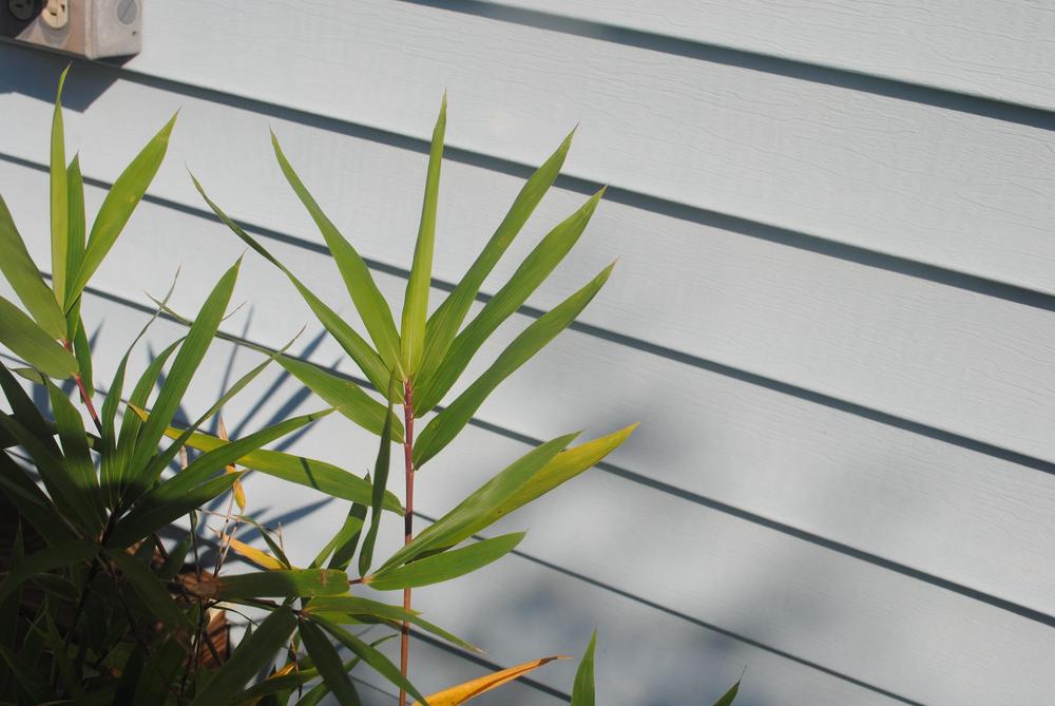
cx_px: 528
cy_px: 353
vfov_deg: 37.0
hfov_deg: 53.1
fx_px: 1056
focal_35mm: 36
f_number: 9
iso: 100
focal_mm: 24
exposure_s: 1/320
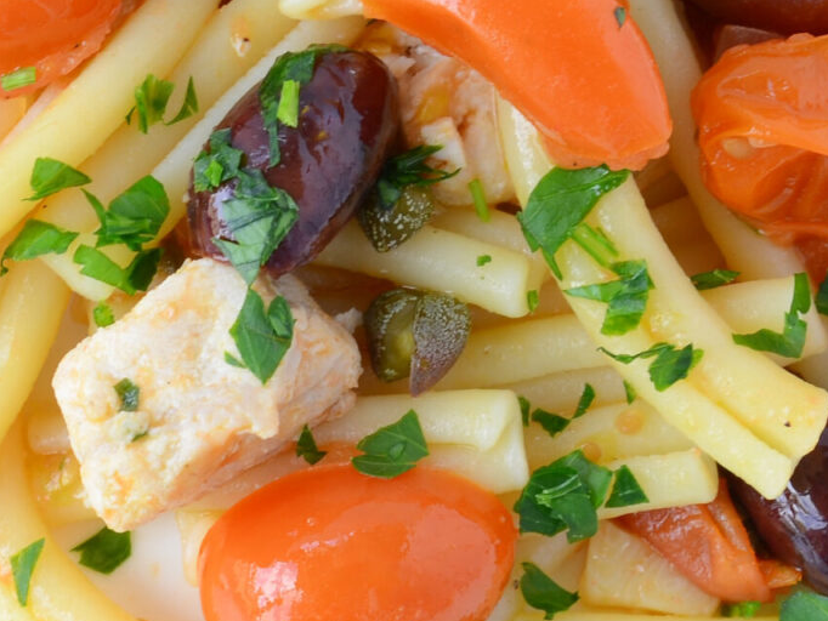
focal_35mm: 216
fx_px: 5168
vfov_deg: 6.9
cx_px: 125
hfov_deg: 9.1
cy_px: 220
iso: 100
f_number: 9
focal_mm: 50
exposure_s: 1/10
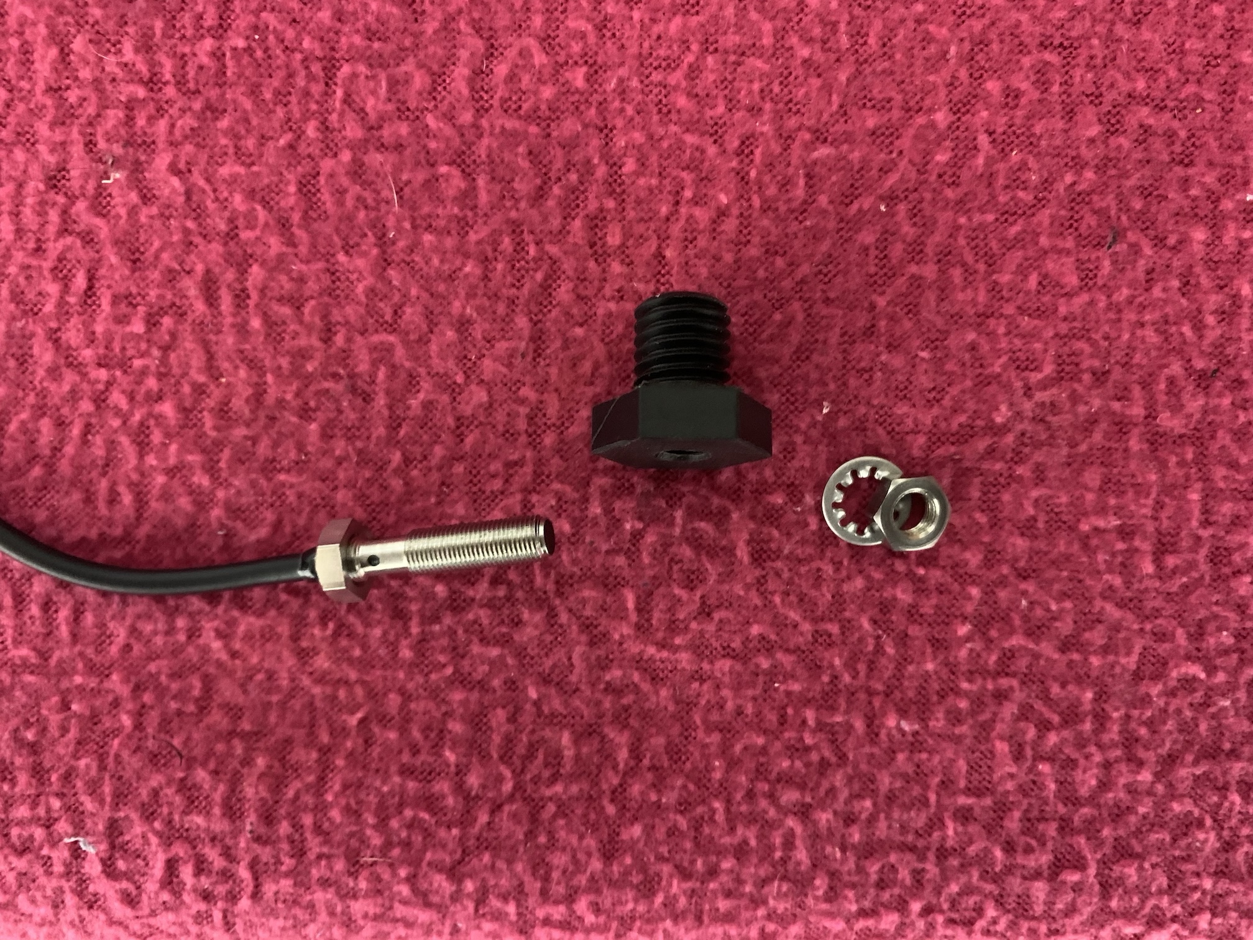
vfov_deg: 53.1
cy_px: 470
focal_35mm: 26
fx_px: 941
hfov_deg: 67.3
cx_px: 626
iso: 640
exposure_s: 1/25
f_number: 1.8
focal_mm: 4.25
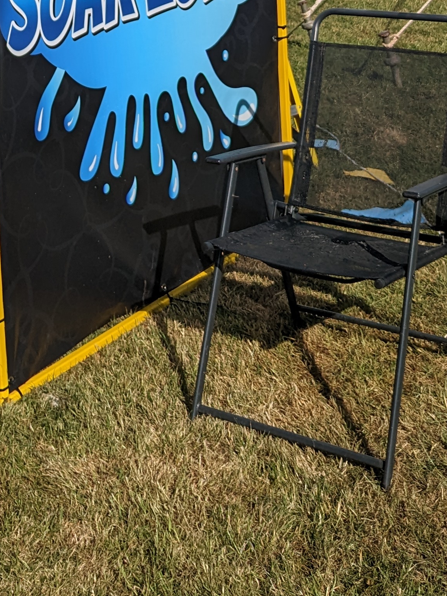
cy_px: -121
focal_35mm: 71
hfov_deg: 20.3
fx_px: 1222
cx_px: 37
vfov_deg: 24.7
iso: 62
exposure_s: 1/7812
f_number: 1.73
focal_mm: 4.38
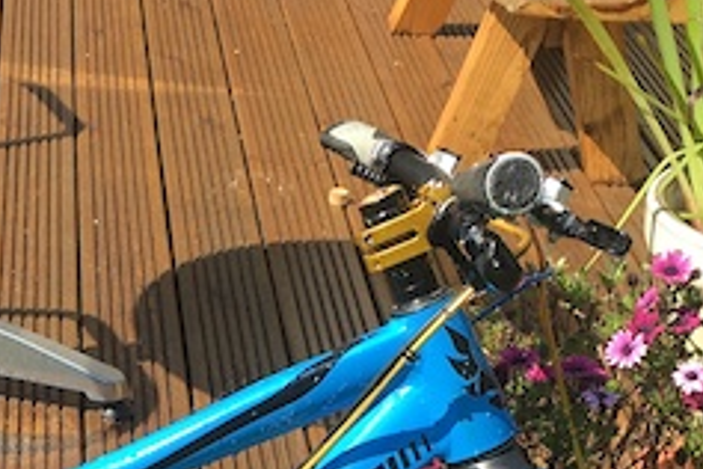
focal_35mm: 102
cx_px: 53
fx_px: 1992
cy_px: 683
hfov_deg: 19.6
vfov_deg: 12.8
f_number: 2.2
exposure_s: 1/718
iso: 25
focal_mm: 4.15
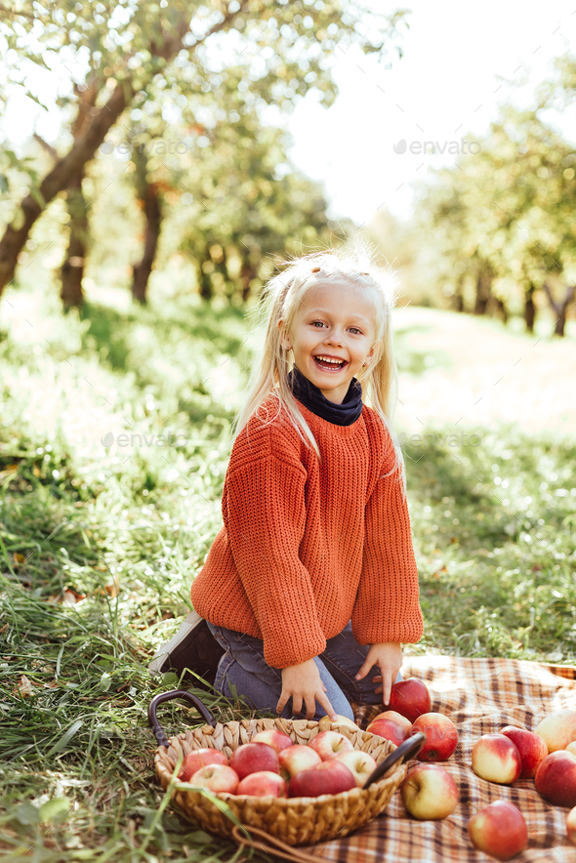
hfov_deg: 27.0
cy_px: 432
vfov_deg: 39.6
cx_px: 288
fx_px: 1199
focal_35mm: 50
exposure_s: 1/640
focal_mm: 50
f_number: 2.8
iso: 400
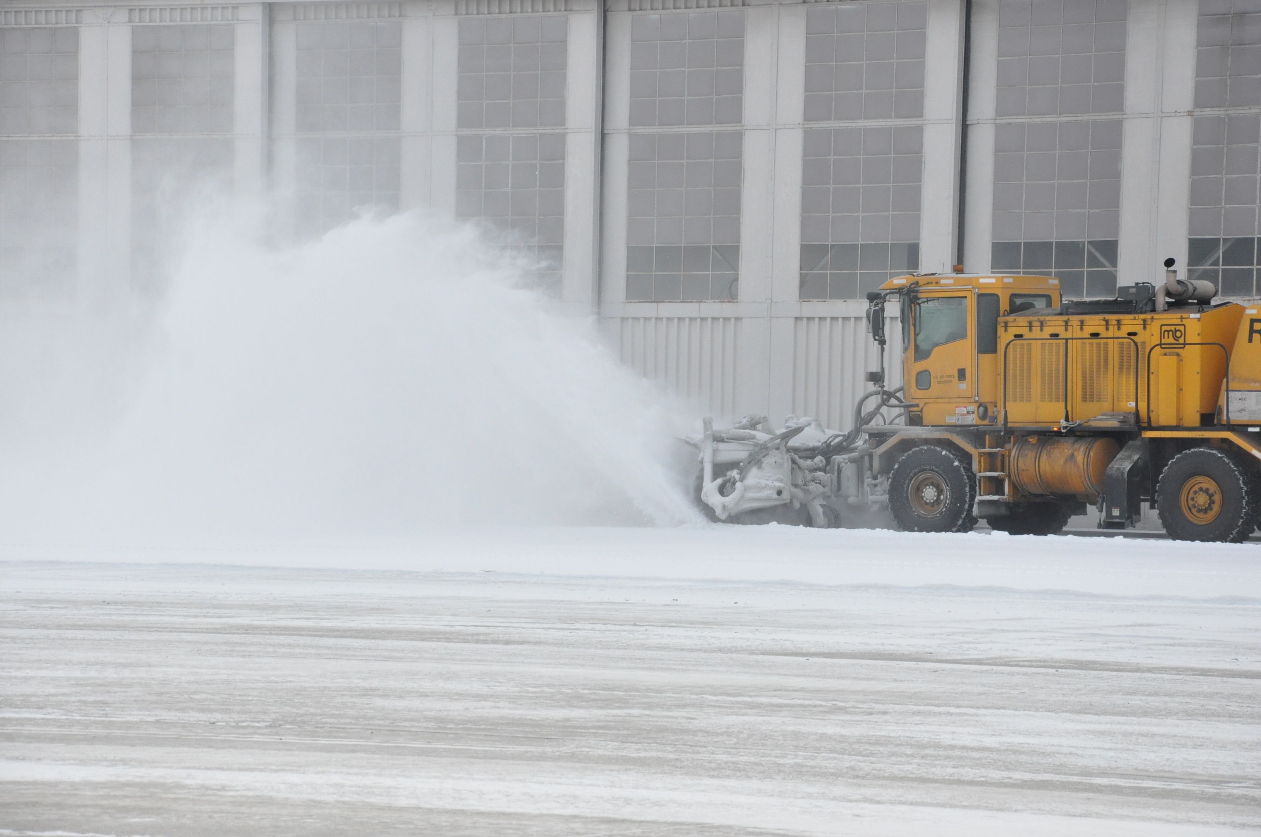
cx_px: 630
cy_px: 418
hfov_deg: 13.1
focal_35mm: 158
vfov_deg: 8.7
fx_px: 5510
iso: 1600
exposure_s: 1/500
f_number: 11
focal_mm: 105
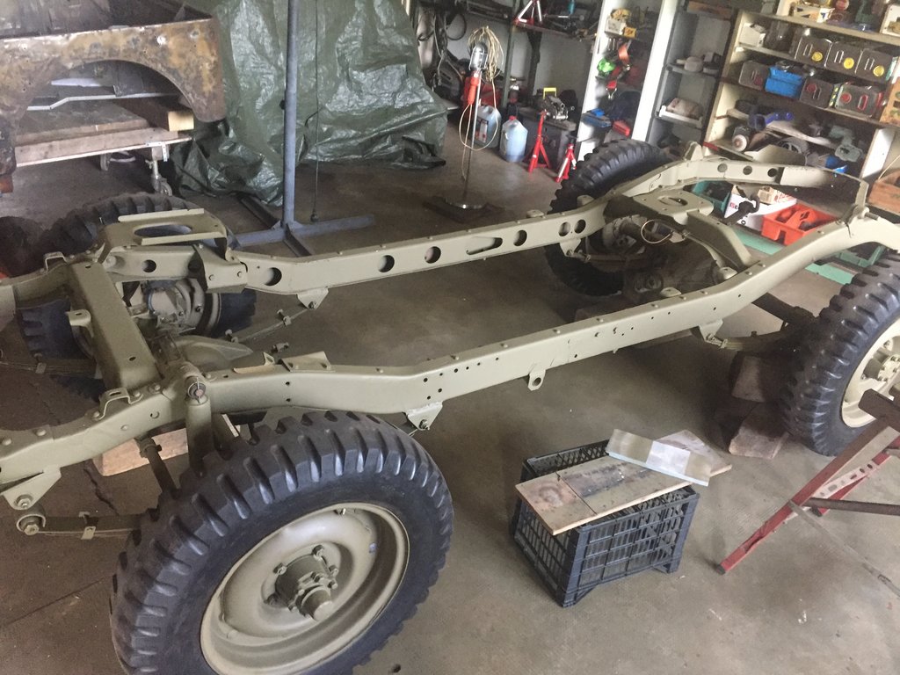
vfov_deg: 48.2
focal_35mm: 29
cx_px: 450
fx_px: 754
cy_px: 338
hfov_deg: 61.7
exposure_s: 1/17
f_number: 2.2
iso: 250
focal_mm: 4.15
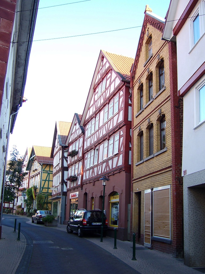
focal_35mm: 36
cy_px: 137
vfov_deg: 51.4
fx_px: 284
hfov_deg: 39.7
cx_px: 102
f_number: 3
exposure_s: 1/90
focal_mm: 6
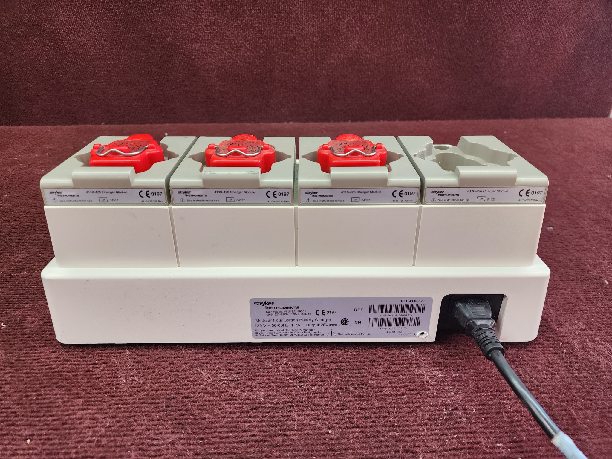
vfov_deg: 58.9
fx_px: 407
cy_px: 230
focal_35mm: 23
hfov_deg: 73.9
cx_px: 306
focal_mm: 6.4
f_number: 1.8
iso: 160
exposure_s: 1/120
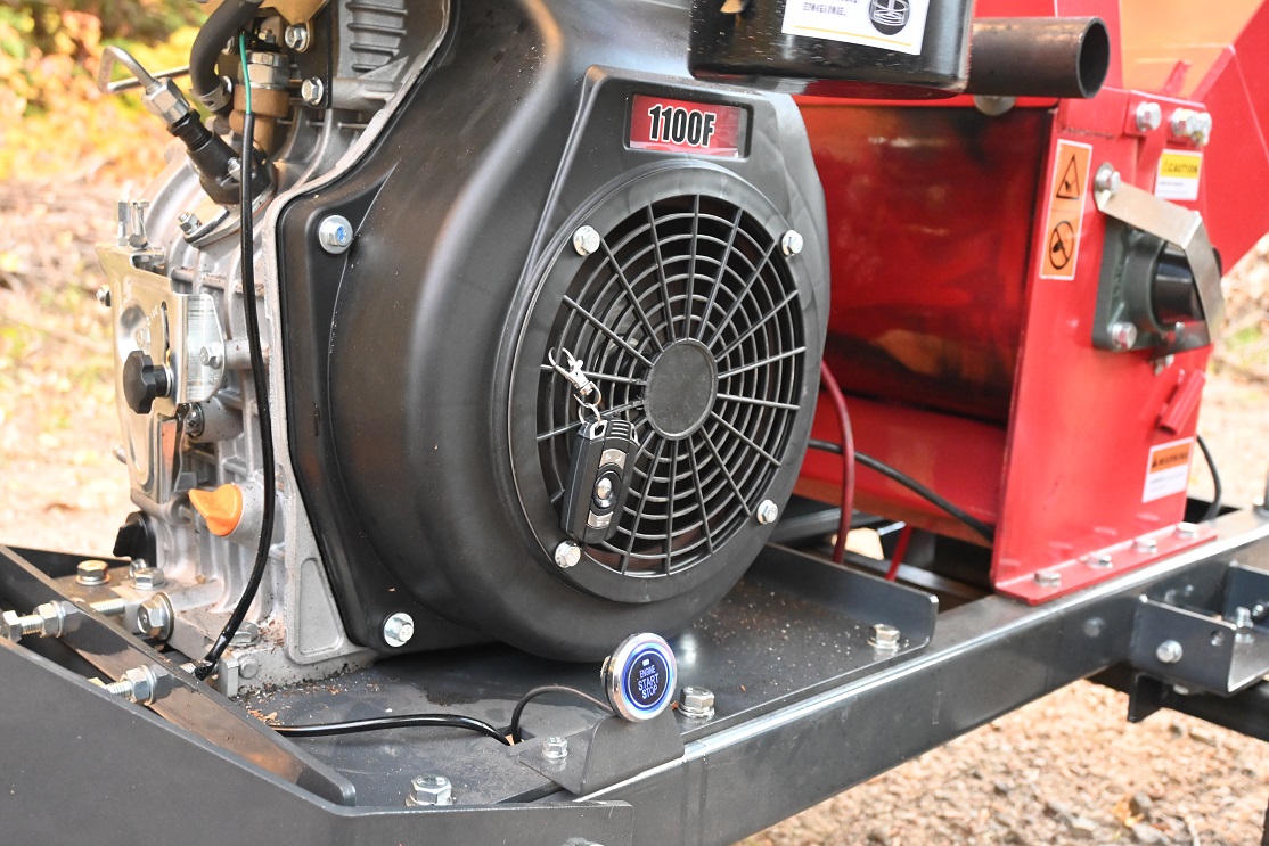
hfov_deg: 53.1
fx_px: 1269
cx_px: 634
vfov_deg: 36.9
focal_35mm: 36
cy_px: 423
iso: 3200
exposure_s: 1/125
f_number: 4.2
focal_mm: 24
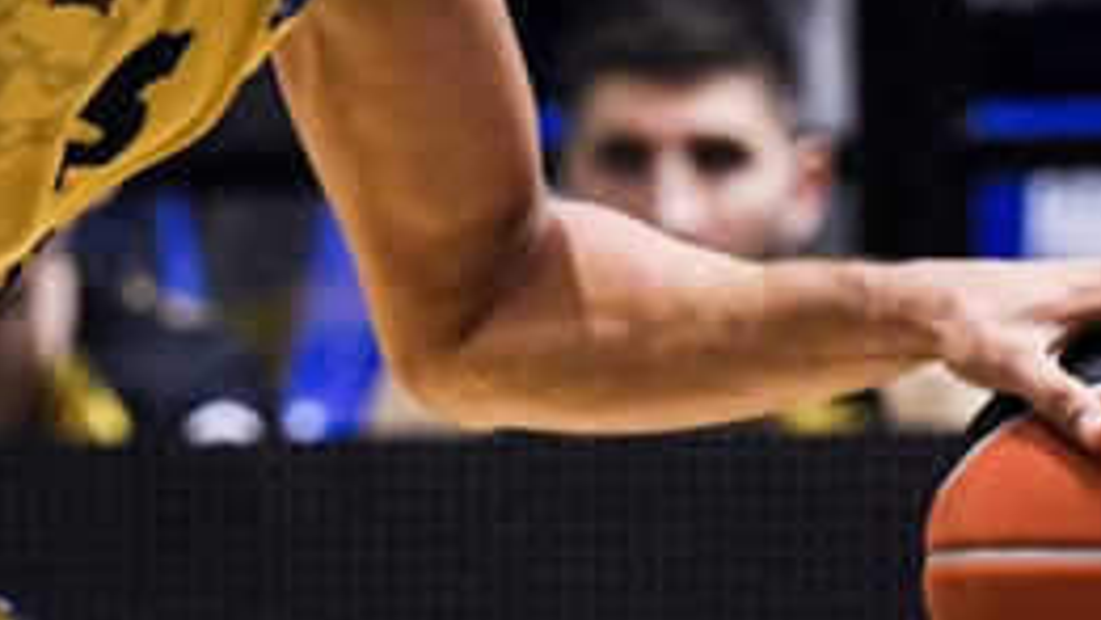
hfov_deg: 3.0
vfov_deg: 1.7
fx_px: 20676
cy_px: -57
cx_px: 165
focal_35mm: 708
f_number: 4
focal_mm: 180
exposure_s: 1/1250
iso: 5000
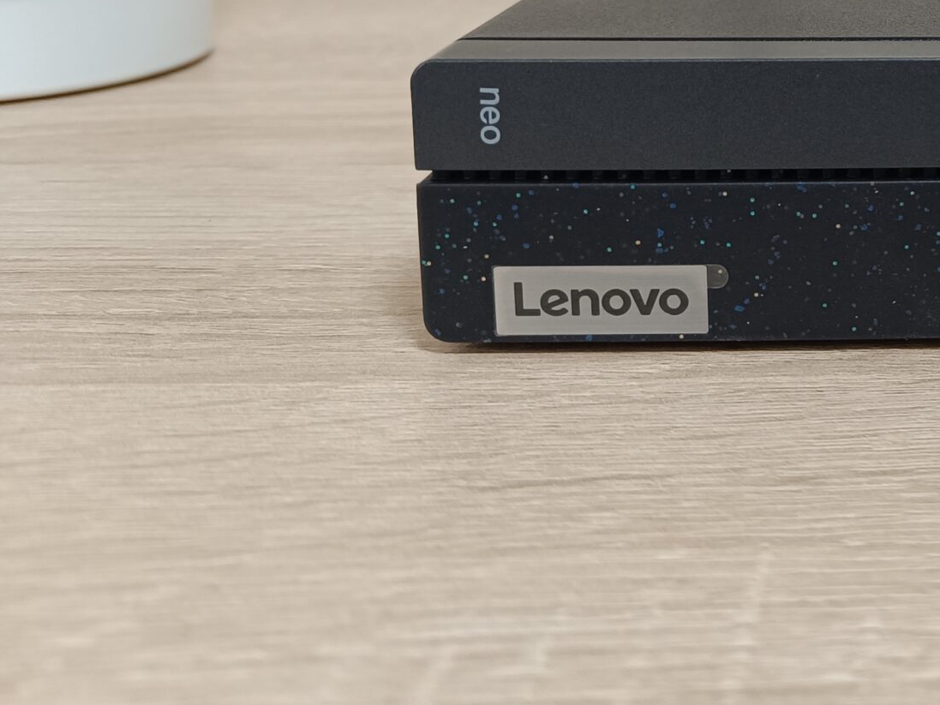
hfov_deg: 29.9
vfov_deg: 24.6
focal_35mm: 56
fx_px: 1521
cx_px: 1096
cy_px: -38
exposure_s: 1/50.1
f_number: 1.88
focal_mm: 5.59
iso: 468
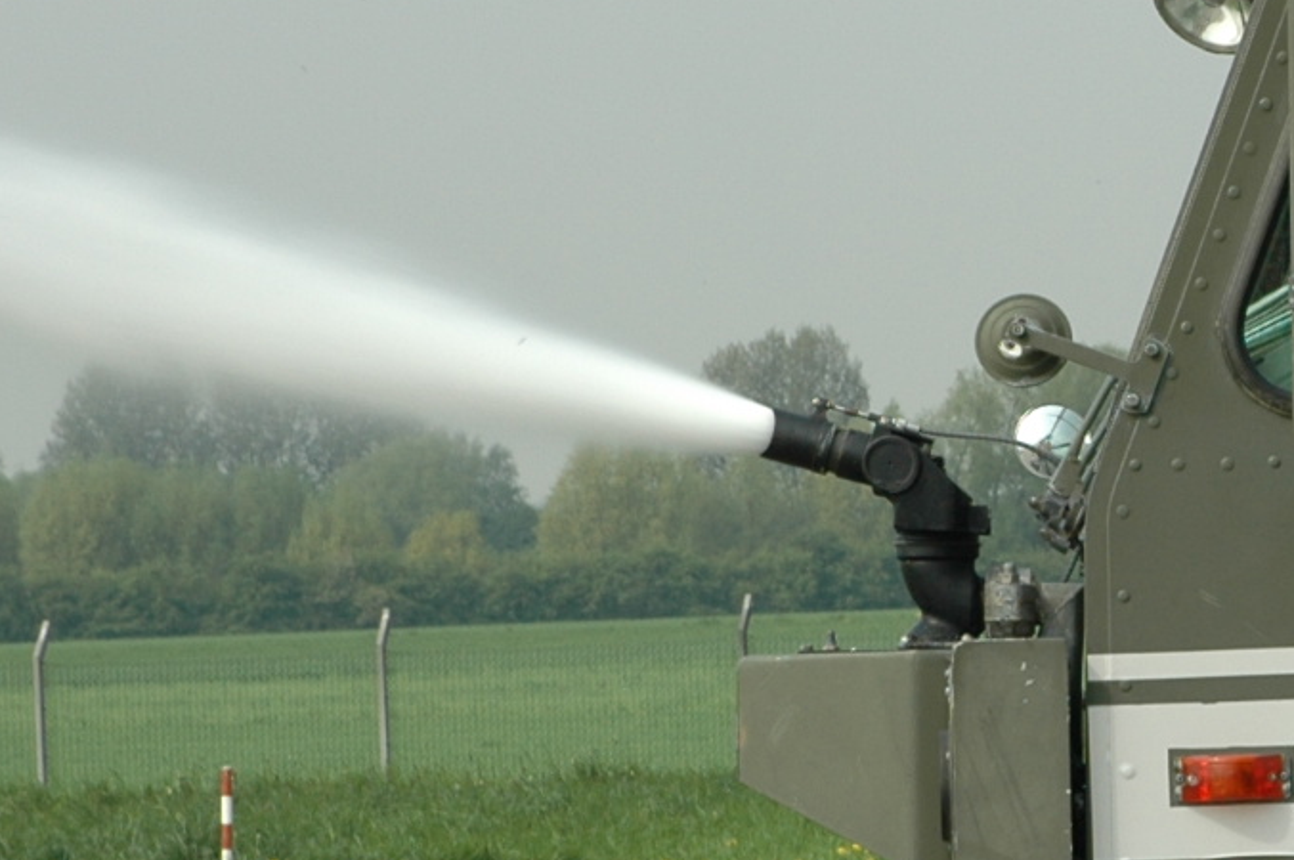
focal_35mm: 248
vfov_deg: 5.5
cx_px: 1695
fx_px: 8905
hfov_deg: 8.2
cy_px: 491
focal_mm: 50
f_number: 8
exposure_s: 1/250
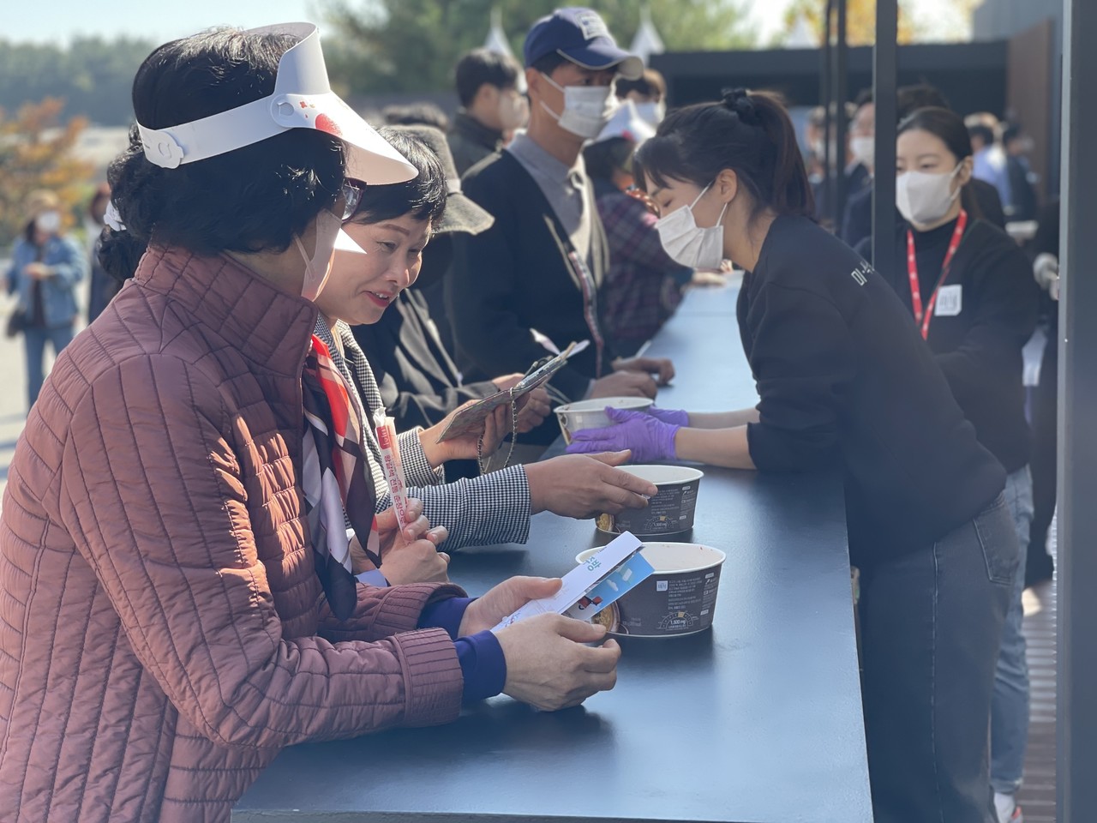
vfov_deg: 22.9
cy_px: 412
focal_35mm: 64
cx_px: 548
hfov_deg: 30.3
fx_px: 2028
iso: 25
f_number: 2.2
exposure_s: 1/215
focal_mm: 7.5
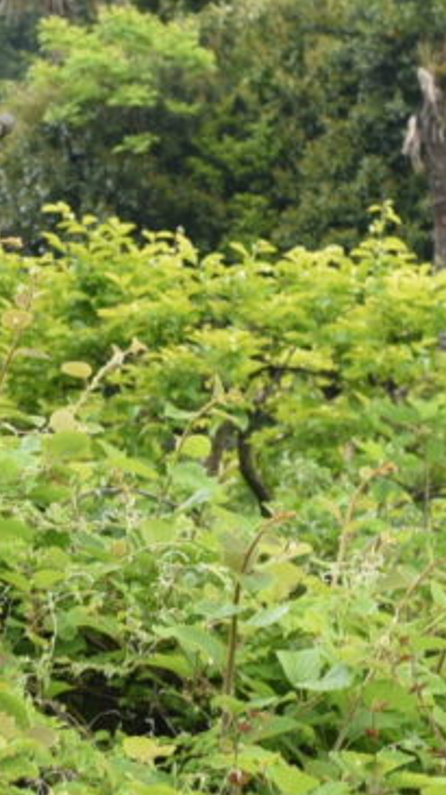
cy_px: 877
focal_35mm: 294
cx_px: -331
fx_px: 6188
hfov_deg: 4.1
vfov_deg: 7.3
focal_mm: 50
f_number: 5.6
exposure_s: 1/125
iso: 400
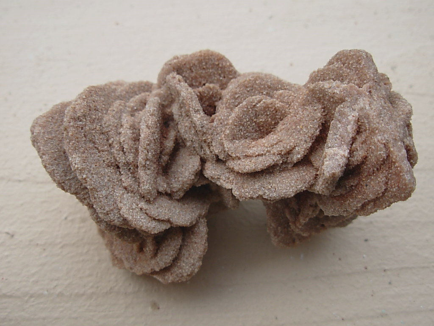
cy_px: 163
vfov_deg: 37.7
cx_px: 217
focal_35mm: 38
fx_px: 476
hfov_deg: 49.0
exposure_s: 1/332
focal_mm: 6.3
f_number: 2.9
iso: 50
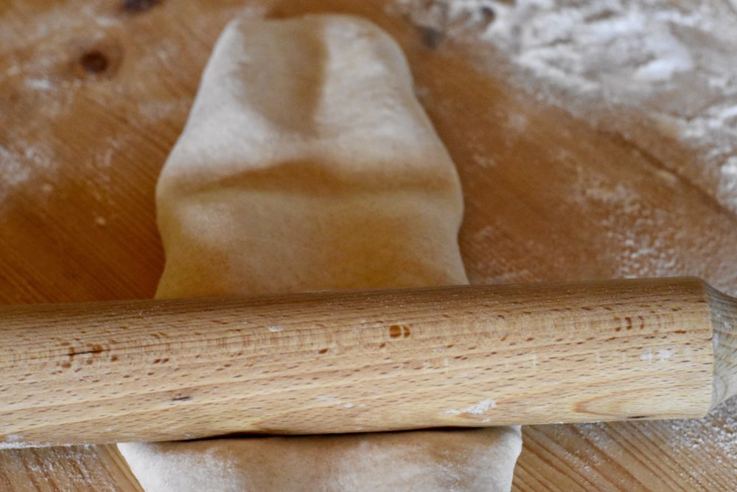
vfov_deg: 18.2
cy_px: 246
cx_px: 368
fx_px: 1536
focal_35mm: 75
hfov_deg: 27.0
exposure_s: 1/100
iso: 10000
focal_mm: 50
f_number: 5
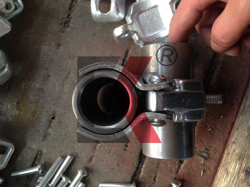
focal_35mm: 33
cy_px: 94
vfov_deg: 42.9
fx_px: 238
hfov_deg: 55.4
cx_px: 125
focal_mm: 4.12
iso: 80
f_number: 2.4
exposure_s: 1/20
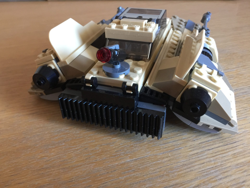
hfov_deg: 61.7
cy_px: 94
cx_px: 125
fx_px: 209
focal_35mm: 29
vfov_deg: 48.2
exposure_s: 1/15
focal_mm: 4.15
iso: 125
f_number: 2.2
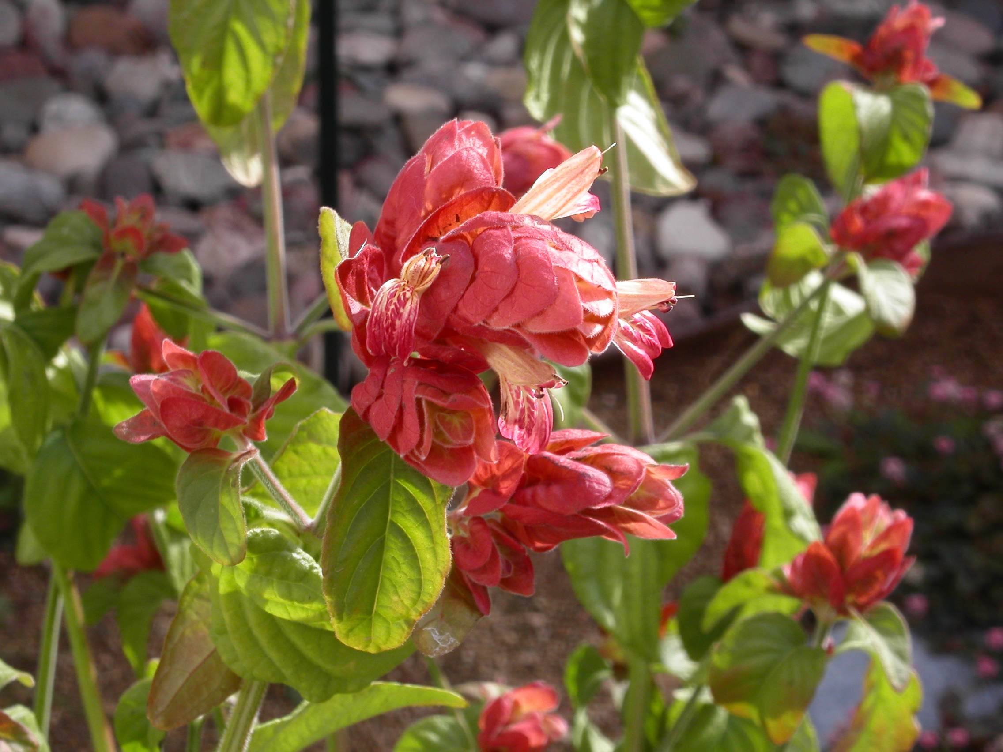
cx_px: 502
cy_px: 376
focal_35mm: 114
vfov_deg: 13.0
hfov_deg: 17.3
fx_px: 3303
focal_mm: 23.4
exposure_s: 1/90
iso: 100
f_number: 8
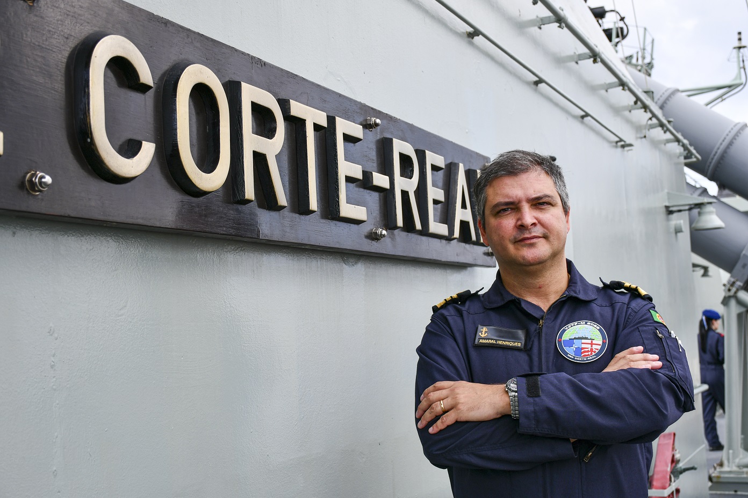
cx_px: 374
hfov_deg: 41.1
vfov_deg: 28.1
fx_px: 997
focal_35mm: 48
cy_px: 249
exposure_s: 1/320
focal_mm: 32
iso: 100
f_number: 5.6
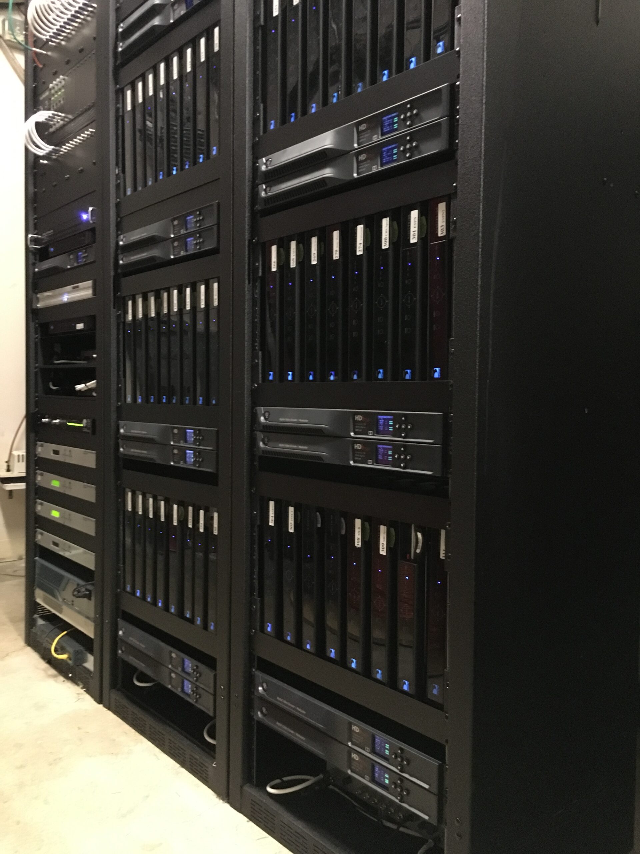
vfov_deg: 61.7
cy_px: 427
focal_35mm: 29
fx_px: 715
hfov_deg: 48.2
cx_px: 320
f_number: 2.2
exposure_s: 1/15
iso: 800
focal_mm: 4.15
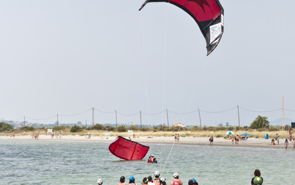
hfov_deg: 8.3
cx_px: 247
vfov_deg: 5.2
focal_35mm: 252
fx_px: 2026
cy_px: 50
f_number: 9
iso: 200
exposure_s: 1/320
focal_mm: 92
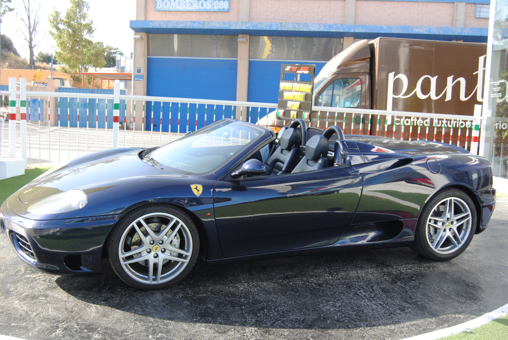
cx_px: 254
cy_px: 170
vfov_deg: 37.0
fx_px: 509
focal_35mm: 36
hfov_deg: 53.1
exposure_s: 1/125
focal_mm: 24
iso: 140
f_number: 5.6
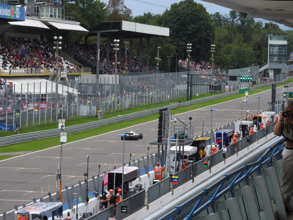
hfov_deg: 9.9
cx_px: 146
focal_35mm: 200
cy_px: 110
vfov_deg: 7.4
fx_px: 1693
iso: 100
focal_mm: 35.8
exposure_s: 1/250
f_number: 5.3
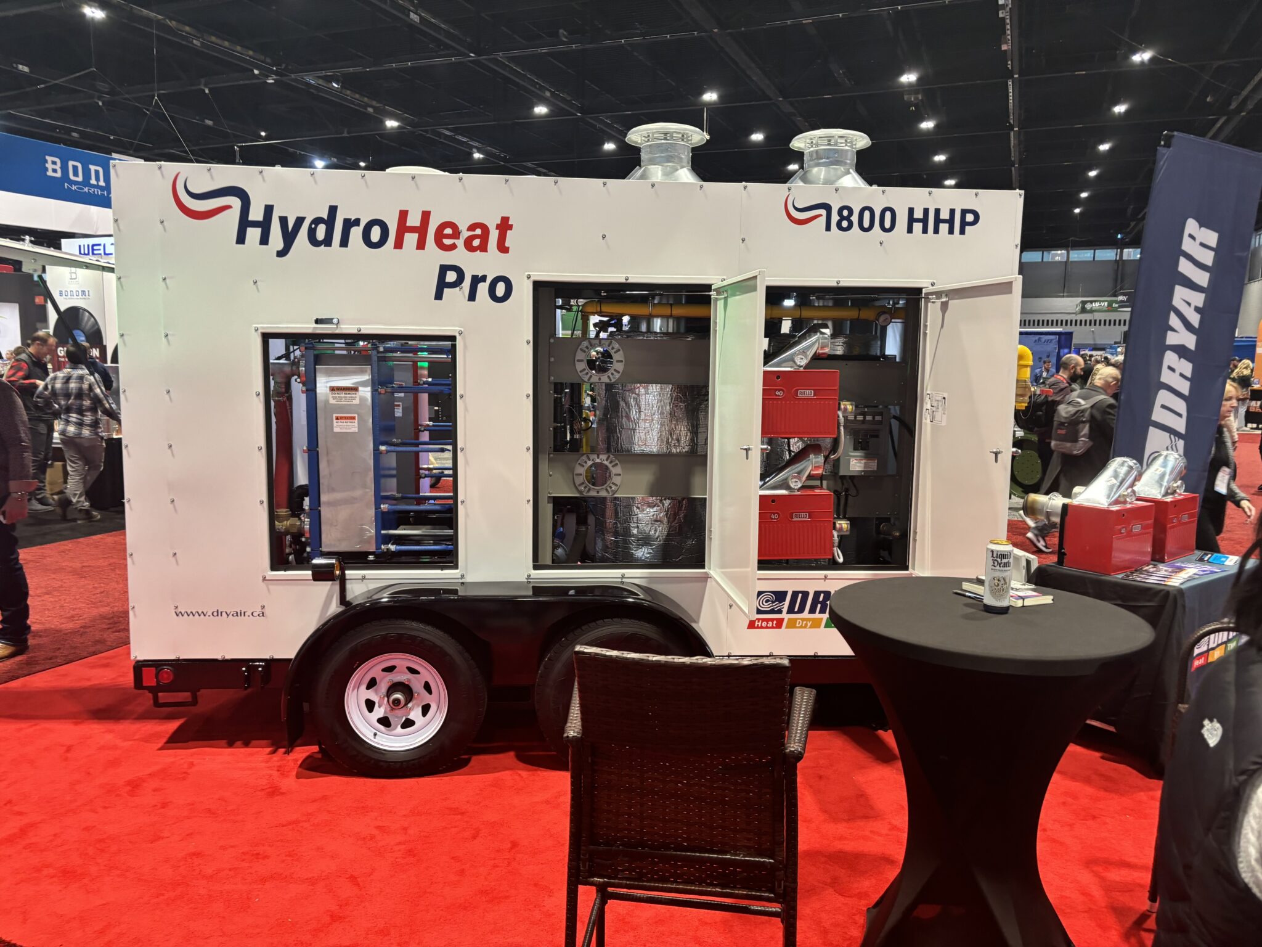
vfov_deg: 53.1
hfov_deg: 67.3
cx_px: 631
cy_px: 474
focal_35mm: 26
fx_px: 948
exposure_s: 1/60
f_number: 1.6
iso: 160
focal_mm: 5.96
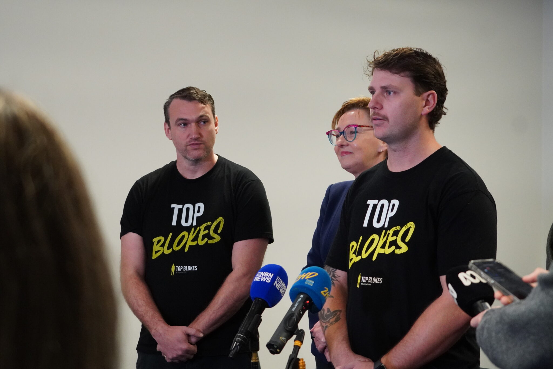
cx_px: 276
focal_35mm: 87
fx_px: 1336
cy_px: 184
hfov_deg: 23.4
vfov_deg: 15.7
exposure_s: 1/125
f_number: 5
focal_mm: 58
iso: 5000
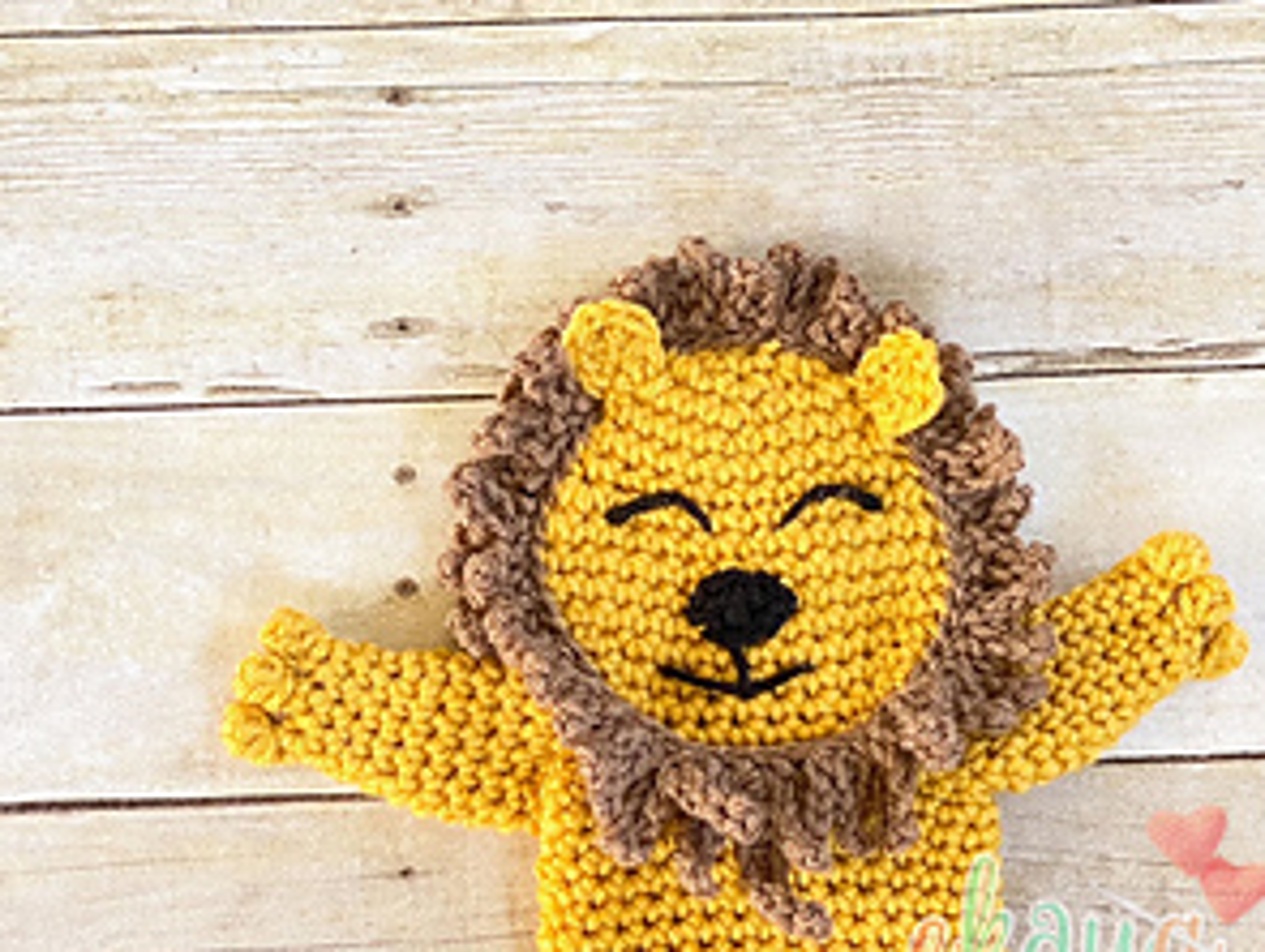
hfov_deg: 22.2
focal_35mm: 88
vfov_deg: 16.8
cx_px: 755
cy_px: 603
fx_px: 3220
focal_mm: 6
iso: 500
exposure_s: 1/60
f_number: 2
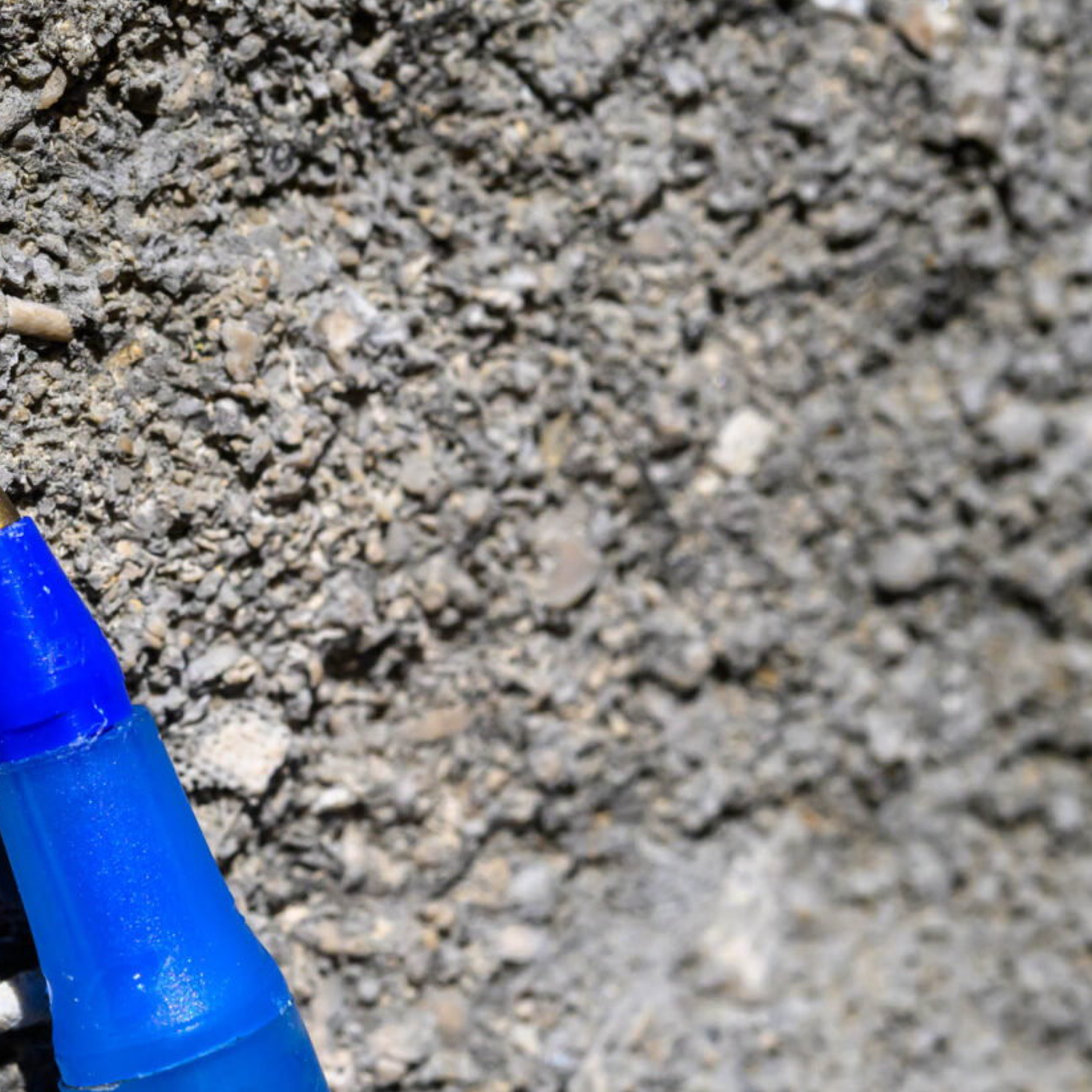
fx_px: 4533
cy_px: 385
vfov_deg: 13.7
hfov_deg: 13.5
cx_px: -82
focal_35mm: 127
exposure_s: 1/2500
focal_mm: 60
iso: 1600
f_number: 16
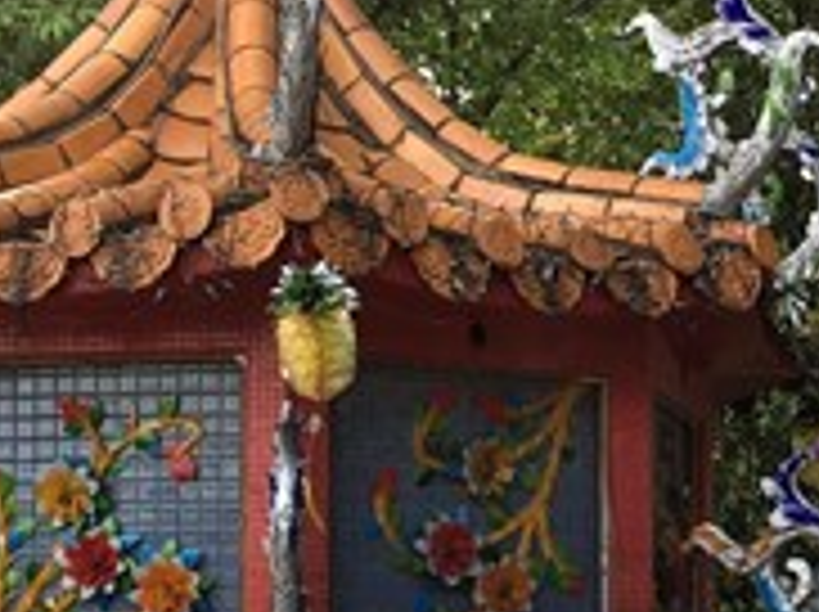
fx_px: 2410
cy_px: 684
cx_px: 774
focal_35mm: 102
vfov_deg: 14.1
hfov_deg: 18.9
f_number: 2.2
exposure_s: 1/166
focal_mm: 4.15
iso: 25
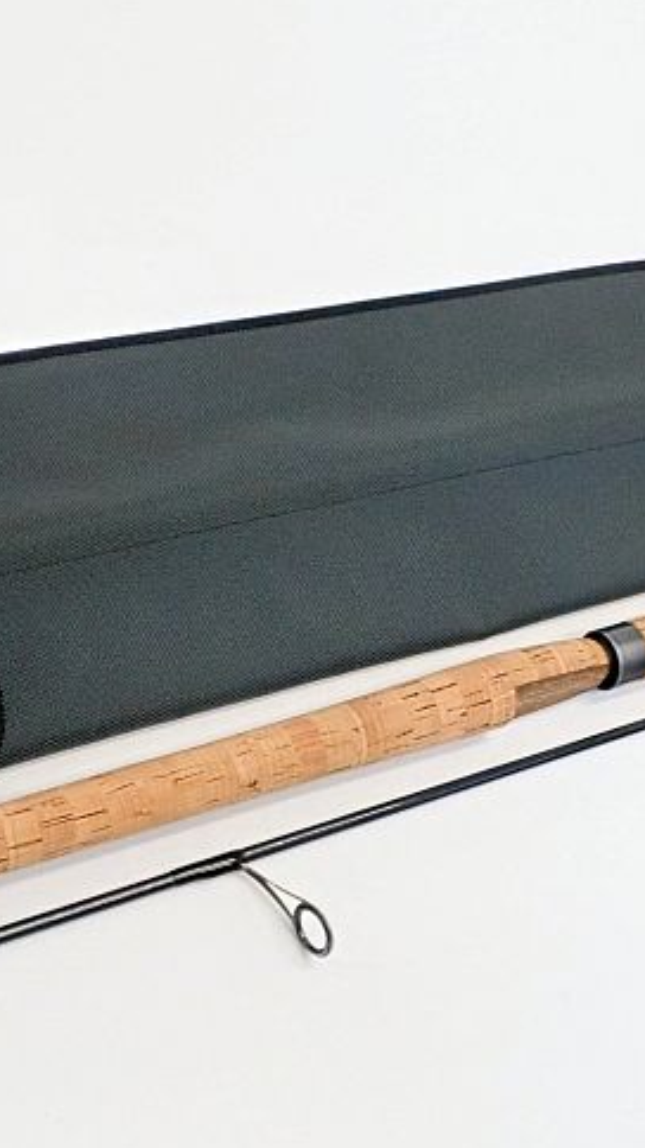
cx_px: 405
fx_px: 1643
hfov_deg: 22.2
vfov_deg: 38.5
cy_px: 583
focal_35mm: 54
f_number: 3.2
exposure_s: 1/50
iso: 800
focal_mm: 5.5
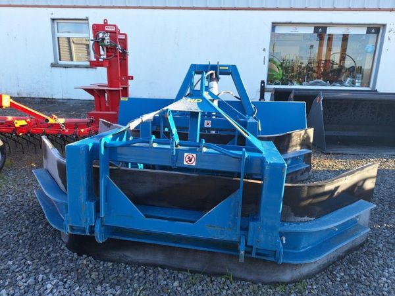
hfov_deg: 73.9
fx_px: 262
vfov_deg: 58.9
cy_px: 148
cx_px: 198
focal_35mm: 23
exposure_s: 1/339
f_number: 1.8
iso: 40
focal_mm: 5.54
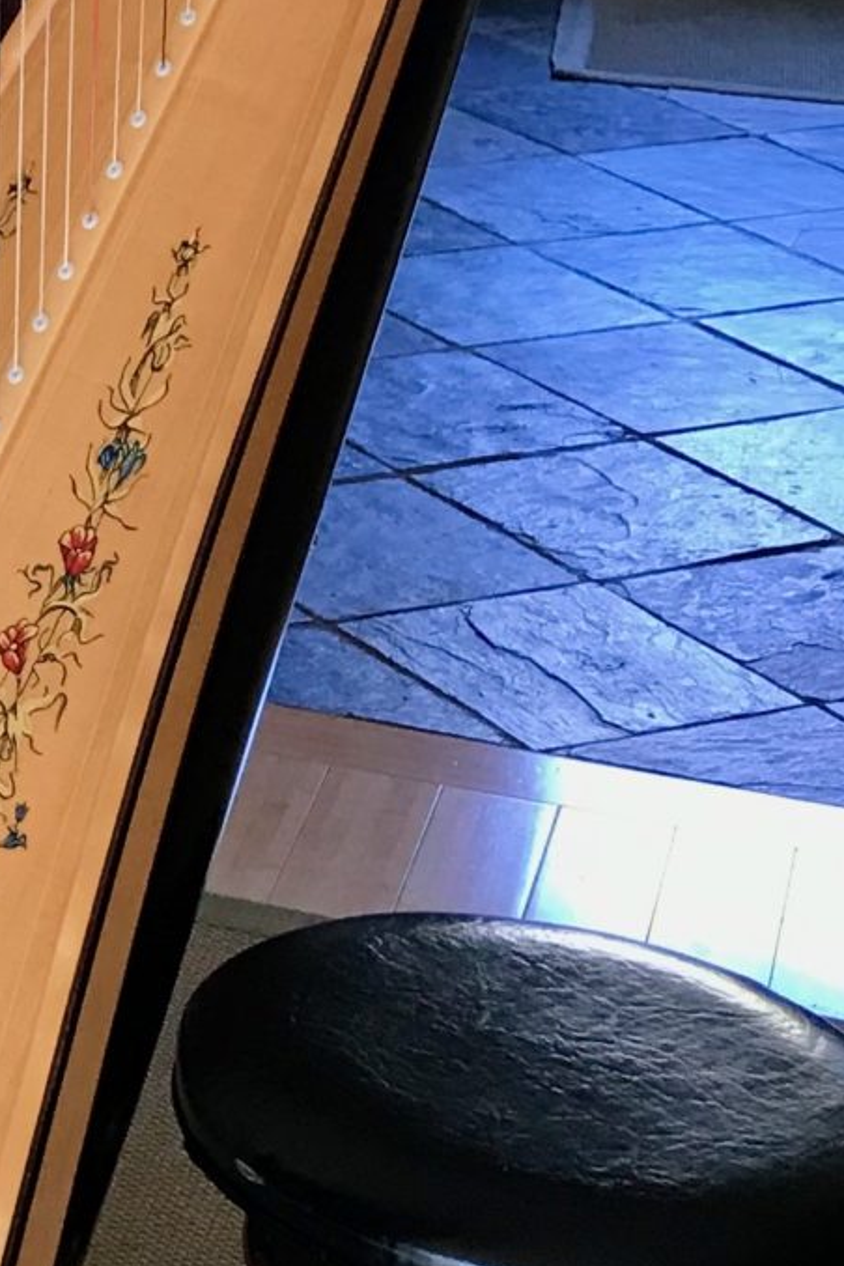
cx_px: -588
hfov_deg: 11.7
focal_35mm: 110
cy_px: 230
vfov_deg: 18.4
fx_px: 3868
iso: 40
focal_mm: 3.99
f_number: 1.8
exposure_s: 1/24
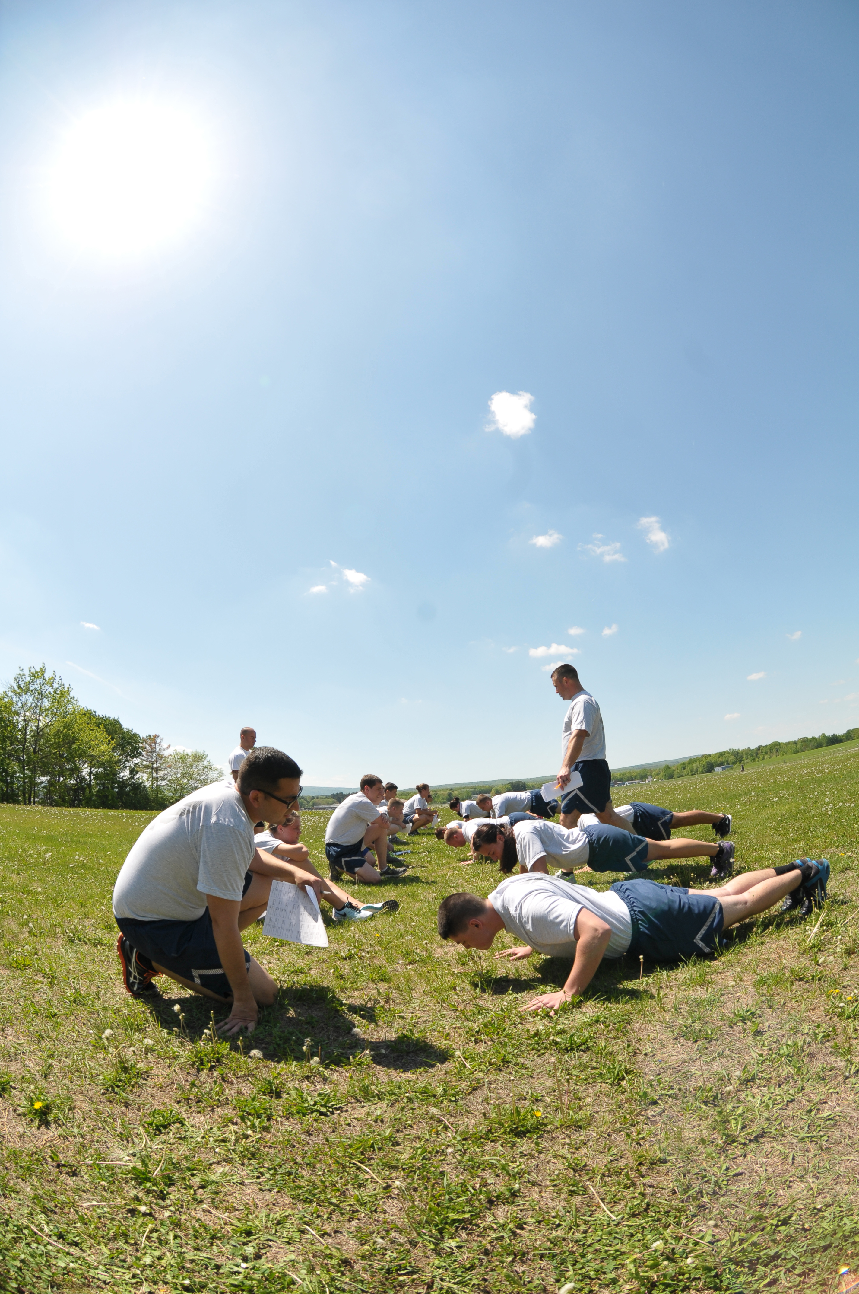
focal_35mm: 16
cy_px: 647
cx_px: 430
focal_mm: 10.5
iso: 200
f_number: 7.1
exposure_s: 1/400
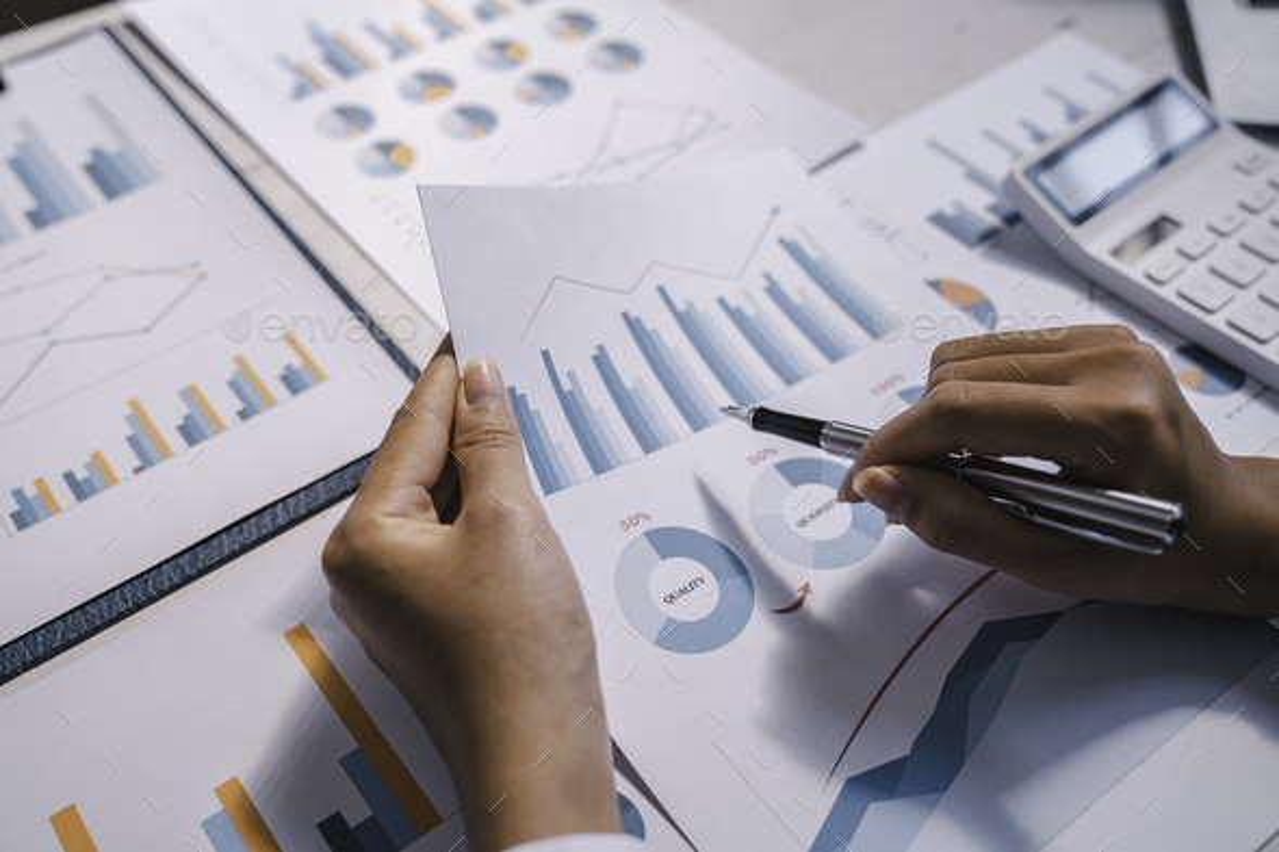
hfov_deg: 53.1
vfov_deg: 36.9
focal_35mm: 36
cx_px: 640
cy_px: 426
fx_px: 1279
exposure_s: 1/160
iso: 100
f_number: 3.5
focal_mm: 36
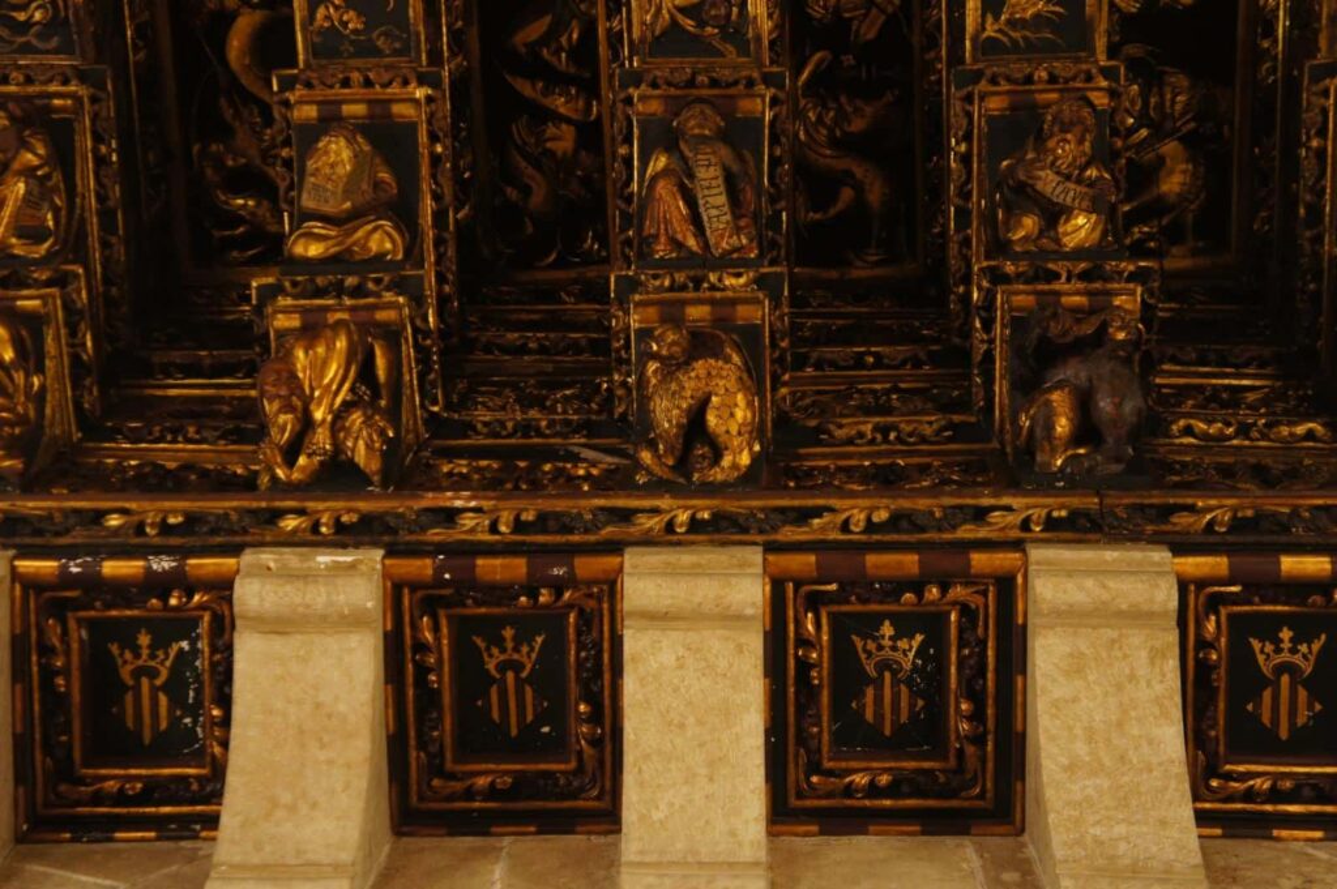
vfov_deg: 21.0
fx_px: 2393
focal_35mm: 64
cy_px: 444
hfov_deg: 31.2
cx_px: 668
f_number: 5
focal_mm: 43
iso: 1600
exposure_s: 1/25
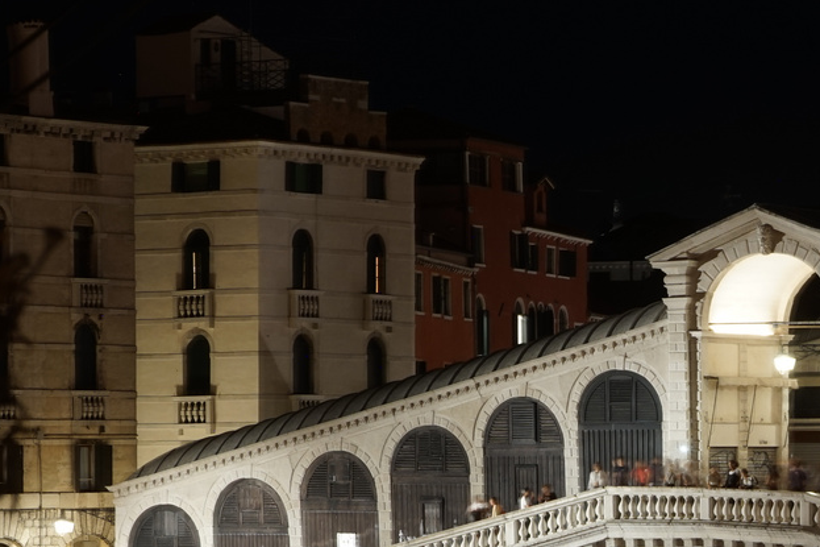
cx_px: 869
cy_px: 530
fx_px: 4144
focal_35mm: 182
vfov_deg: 7.5
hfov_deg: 11.2
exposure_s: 30
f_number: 16
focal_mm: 70
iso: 100
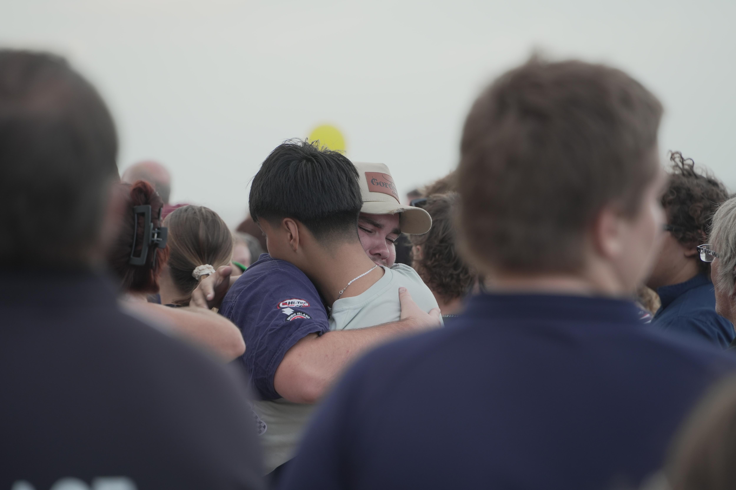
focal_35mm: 200
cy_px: 245
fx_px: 4088
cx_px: 368
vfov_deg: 6.9
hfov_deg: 10.3
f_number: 5.6
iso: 500
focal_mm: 200
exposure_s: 1/100
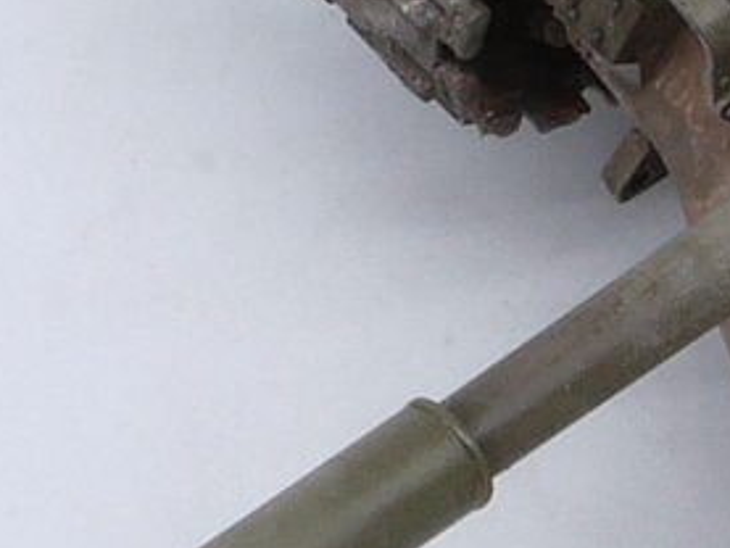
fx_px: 9367
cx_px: 1753
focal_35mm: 444
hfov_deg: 4.4
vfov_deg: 3.3
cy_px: -522
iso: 200
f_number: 22
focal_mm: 30
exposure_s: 1/2.5
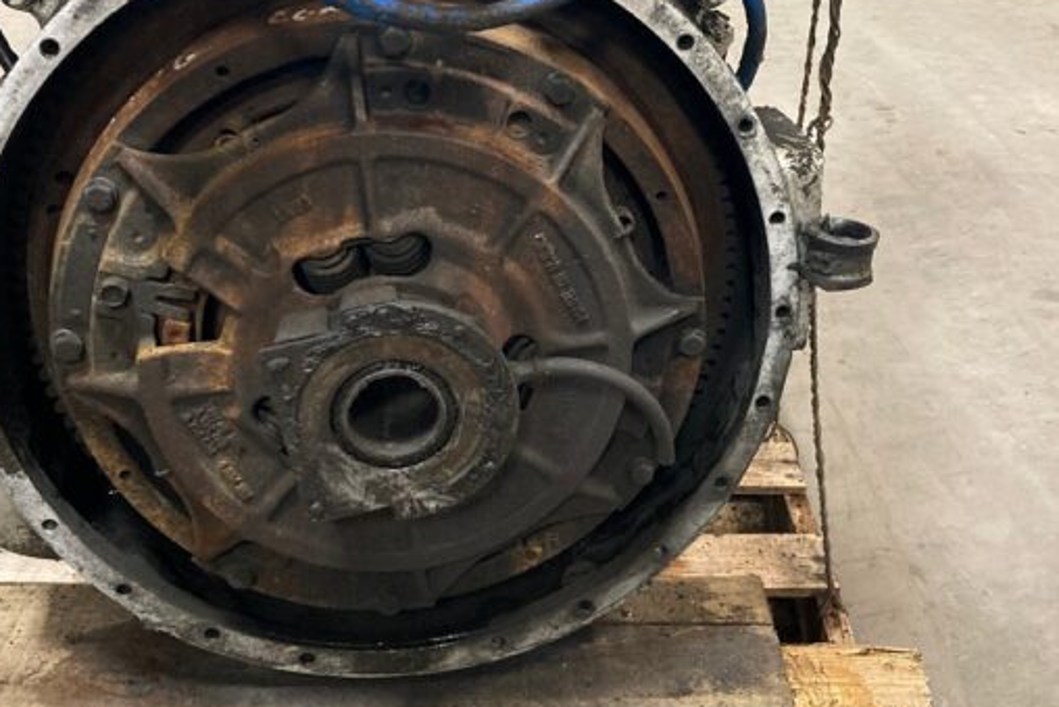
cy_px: 271
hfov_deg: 44.4
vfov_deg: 30.4
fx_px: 1295
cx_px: 575
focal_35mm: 44
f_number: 1.8
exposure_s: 1/30
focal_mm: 3.99
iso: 320
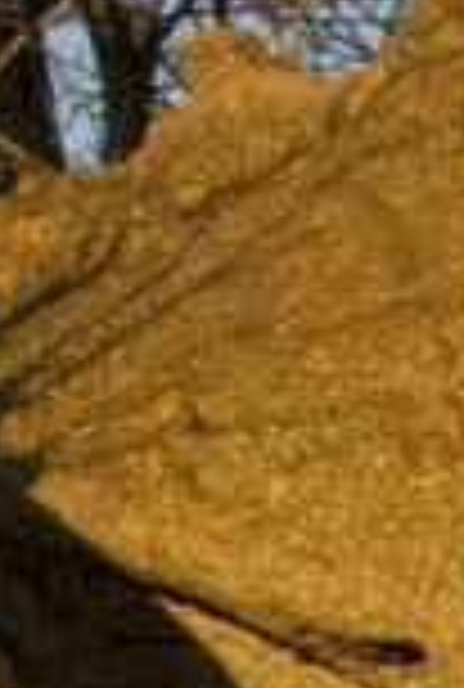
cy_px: 1763
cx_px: 1059
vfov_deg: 5.2
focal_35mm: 381
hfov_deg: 3.6
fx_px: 7316
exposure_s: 1/1250
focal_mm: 38
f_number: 4.5
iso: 400
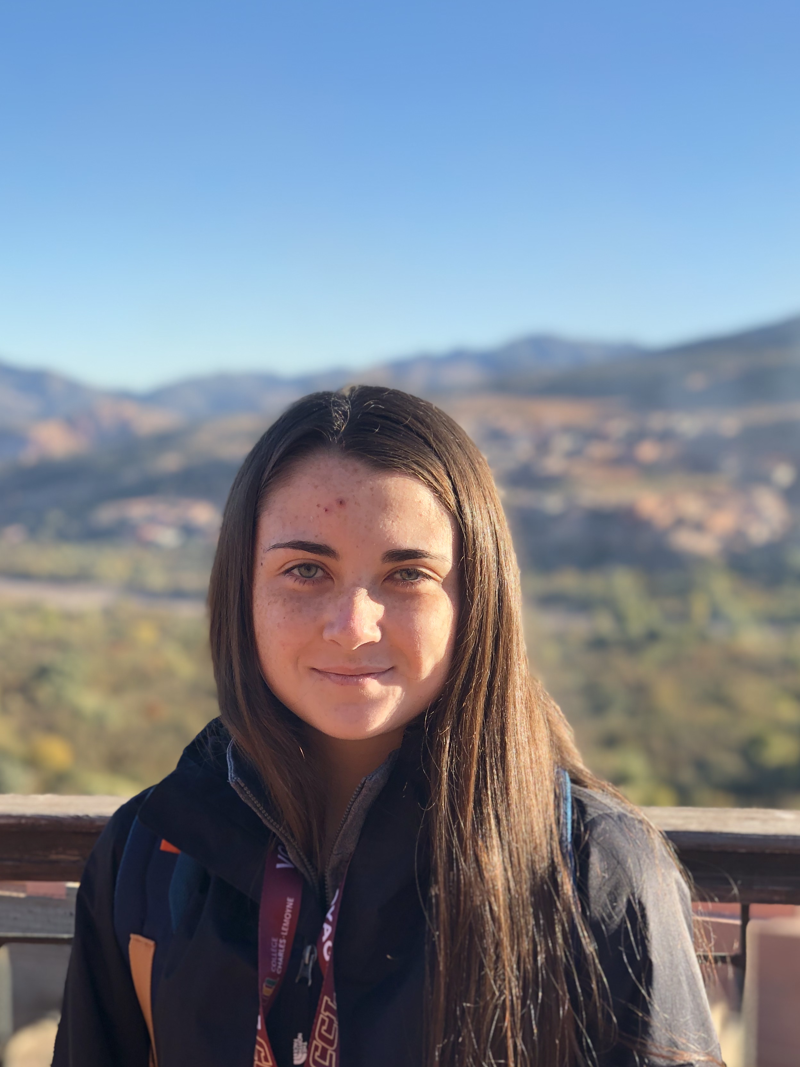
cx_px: 392
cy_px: 628
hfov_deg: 23.3
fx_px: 1941
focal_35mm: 63
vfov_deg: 30.7
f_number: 2.4
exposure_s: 1/345
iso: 16
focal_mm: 6
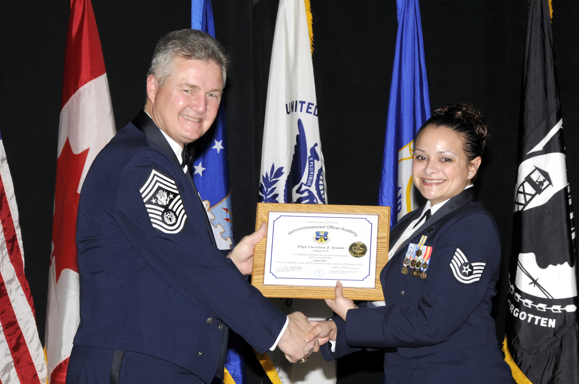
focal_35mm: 135
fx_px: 2168
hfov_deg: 15.2
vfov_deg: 10.1
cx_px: 290
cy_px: 192
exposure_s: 1/60
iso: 200
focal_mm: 90
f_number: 11
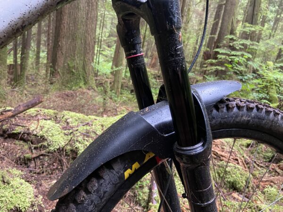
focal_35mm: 26
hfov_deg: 67.3
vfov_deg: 53.1
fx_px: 213
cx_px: 142
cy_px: 106
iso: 500
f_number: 1.8
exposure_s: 1/47
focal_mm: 4.25
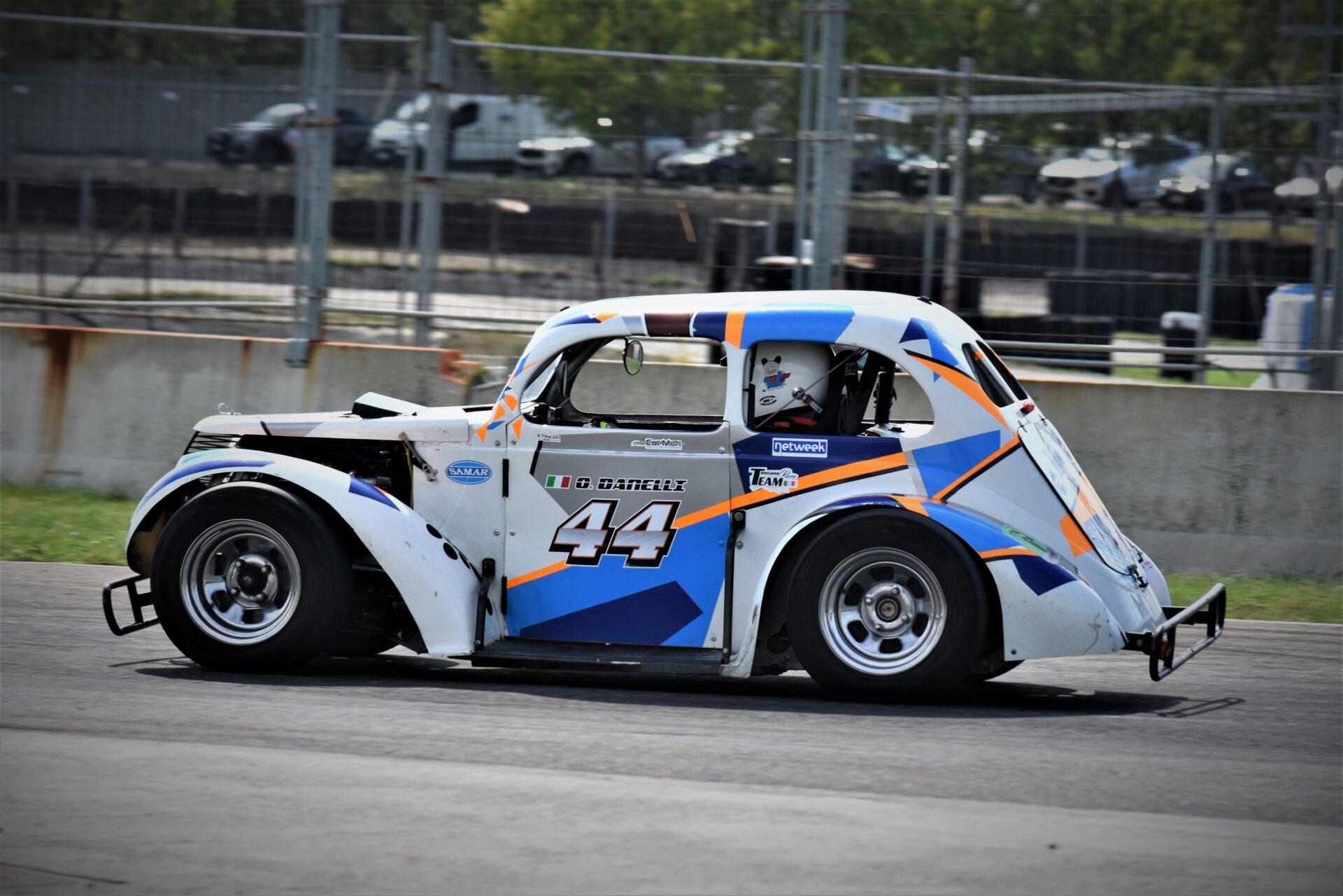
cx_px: 672
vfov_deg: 6.1
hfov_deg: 9.1
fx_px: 8393
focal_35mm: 225
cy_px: 448
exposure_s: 1/1000
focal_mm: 150
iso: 320
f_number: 8
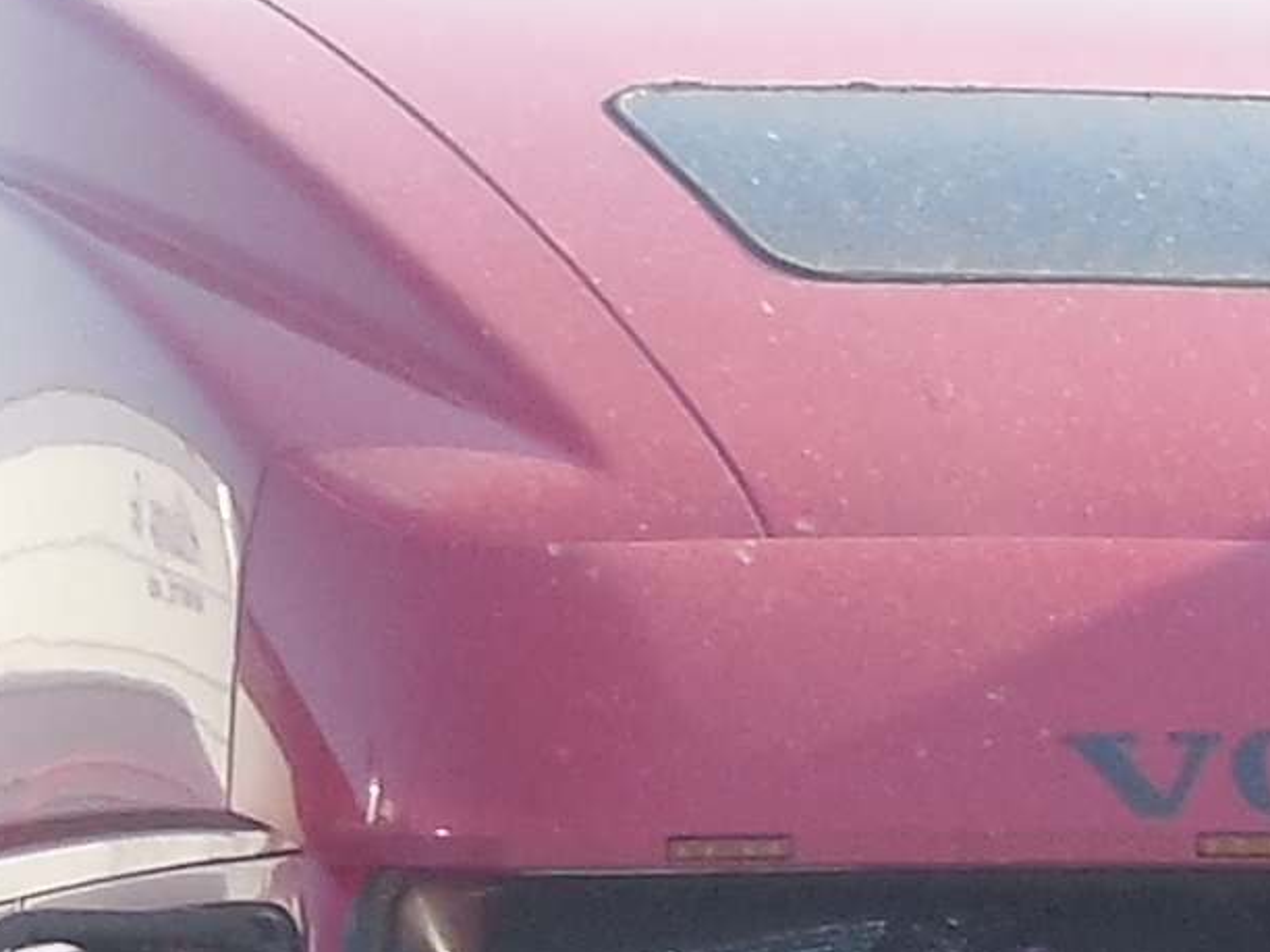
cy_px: 2425
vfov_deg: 3.0
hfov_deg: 4.0
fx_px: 18234
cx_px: -12
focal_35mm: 497
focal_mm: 10.9
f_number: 4.2
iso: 125
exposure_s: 1/200
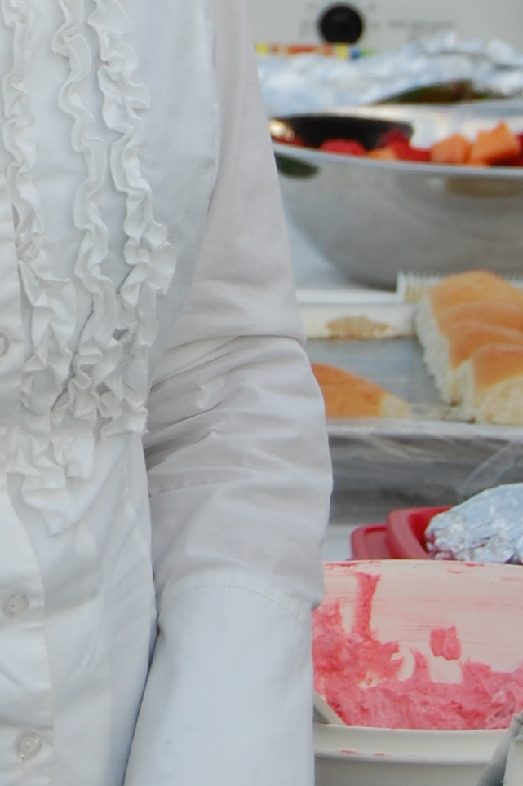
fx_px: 4596
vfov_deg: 9.7
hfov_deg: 6.5
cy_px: -12
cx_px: -174
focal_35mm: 211
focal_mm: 45
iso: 320
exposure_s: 1/125
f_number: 5.6
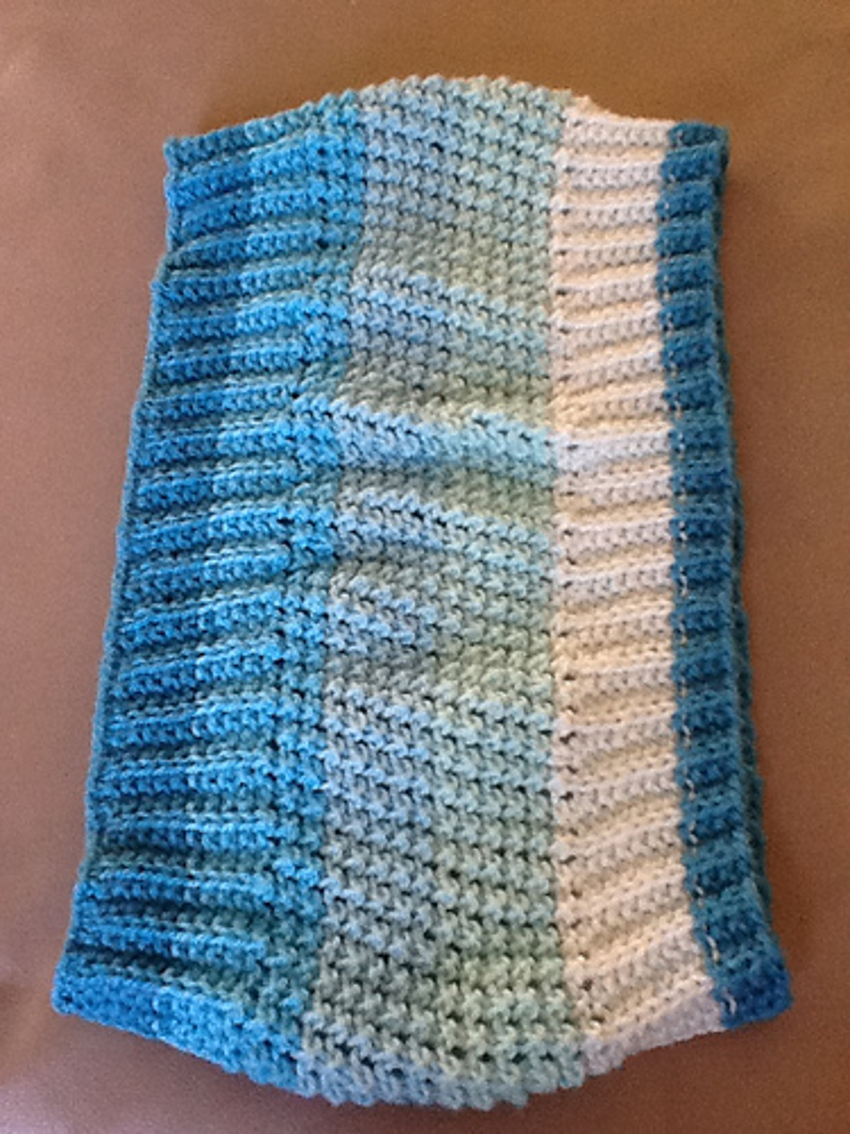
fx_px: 1441
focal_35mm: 44
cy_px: 567
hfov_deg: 32.9
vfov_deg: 42.9
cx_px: 425
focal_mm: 2.03
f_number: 2.4
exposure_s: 1/30
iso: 125
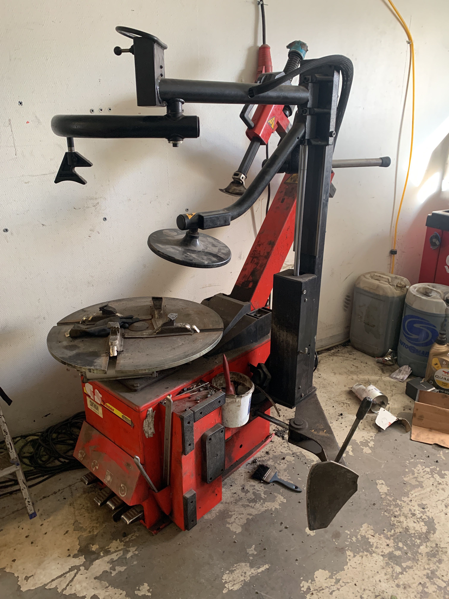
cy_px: 300
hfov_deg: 53.1
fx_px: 450
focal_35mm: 26
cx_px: 224
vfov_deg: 67.3
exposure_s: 1/60
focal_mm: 4.25
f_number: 1.8
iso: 200
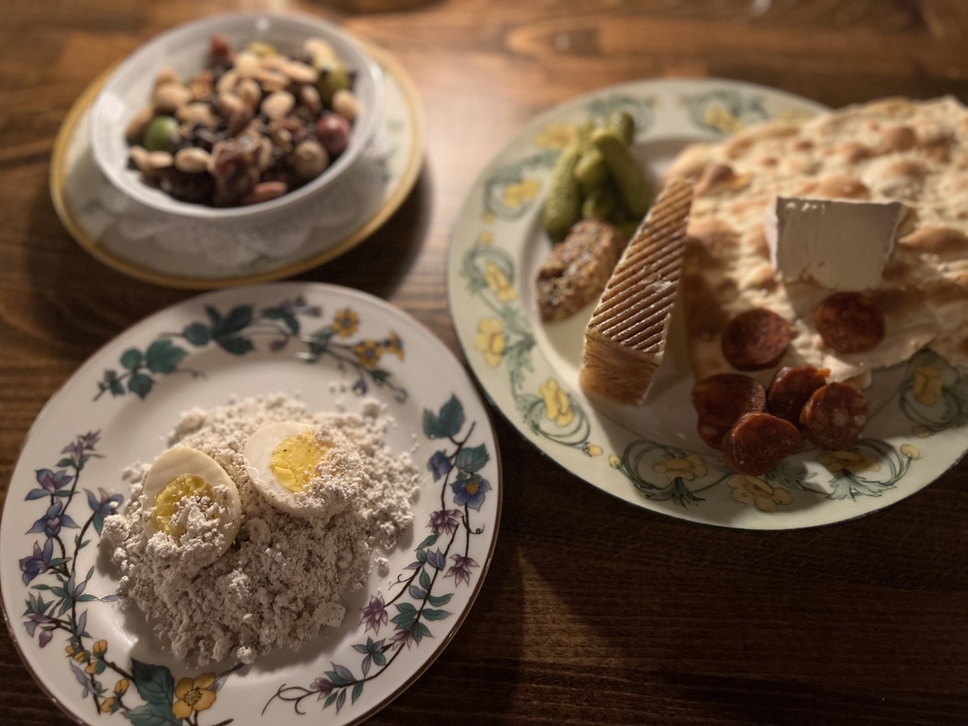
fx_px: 727
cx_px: 484
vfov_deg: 53.1
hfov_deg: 67.3
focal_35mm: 26
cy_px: 363
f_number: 1.5
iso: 640
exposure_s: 1/40
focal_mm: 5.7
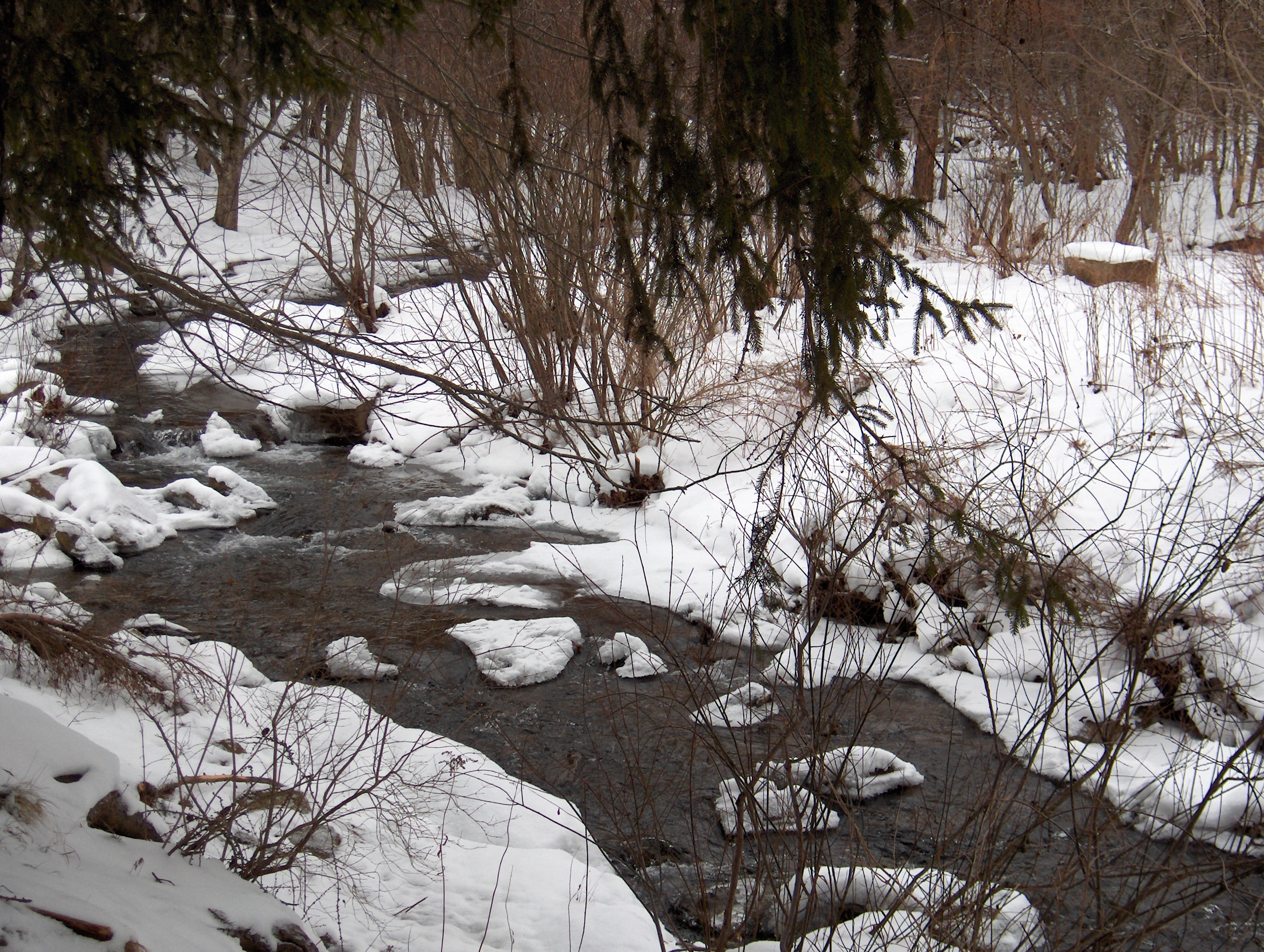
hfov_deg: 27.7
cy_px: 476
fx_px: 2560
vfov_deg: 21.1
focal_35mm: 70
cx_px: 632
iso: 100
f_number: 3.5
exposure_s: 1/189
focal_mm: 14.3
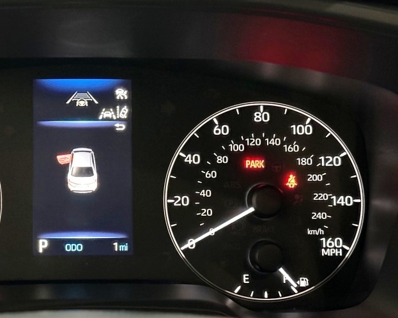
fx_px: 907
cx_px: 81
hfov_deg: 24.4
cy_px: 158
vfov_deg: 19.9
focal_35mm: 77
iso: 640
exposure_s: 1/17
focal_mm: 6.86
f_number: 1.78
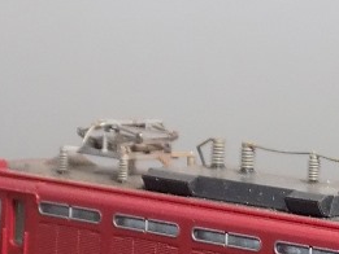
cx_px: 288
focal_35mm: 324
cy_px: 281
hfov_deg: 6.1
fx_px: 3174
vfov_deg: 4.6
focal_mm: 23.4
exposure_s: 1/20
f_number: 5
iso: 400
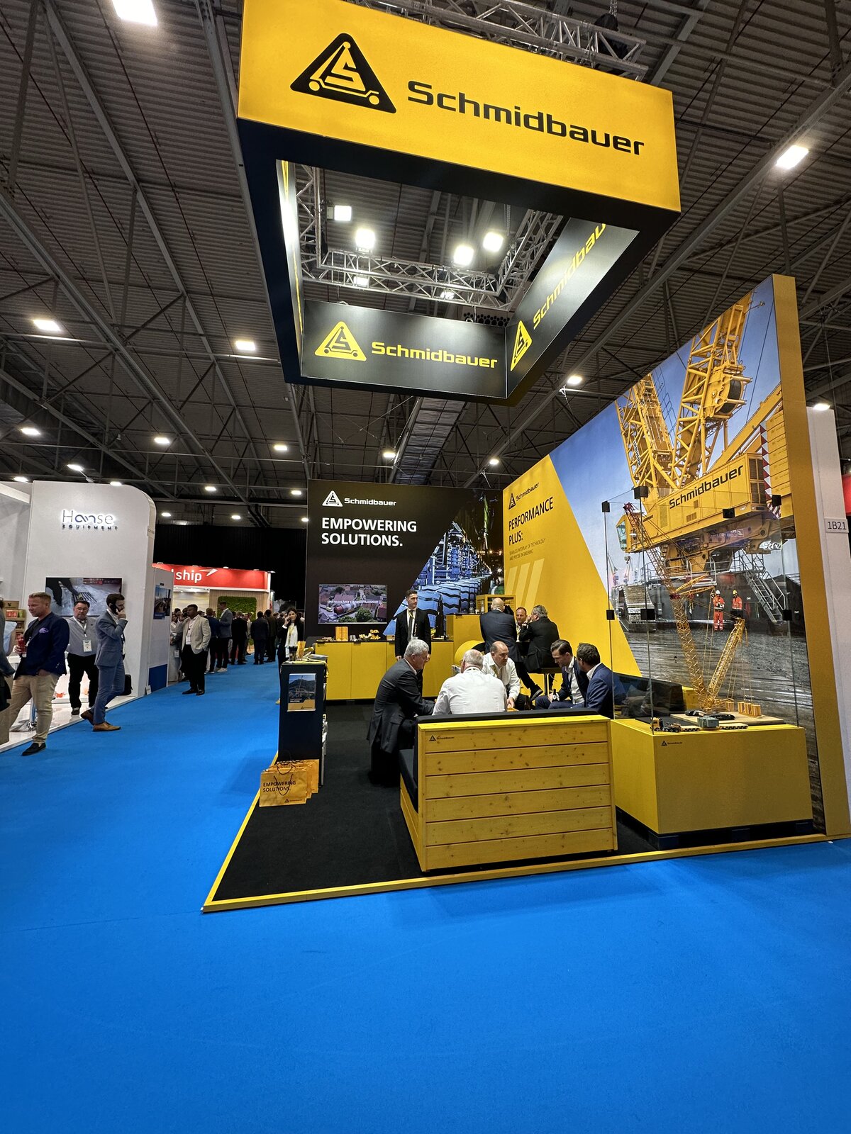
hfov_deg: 85.7
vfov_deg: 102.1
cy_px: 567
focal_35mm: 14
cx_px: 426
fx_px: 459
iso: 100
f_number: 2.2
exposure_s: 1/100
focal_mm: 2.22
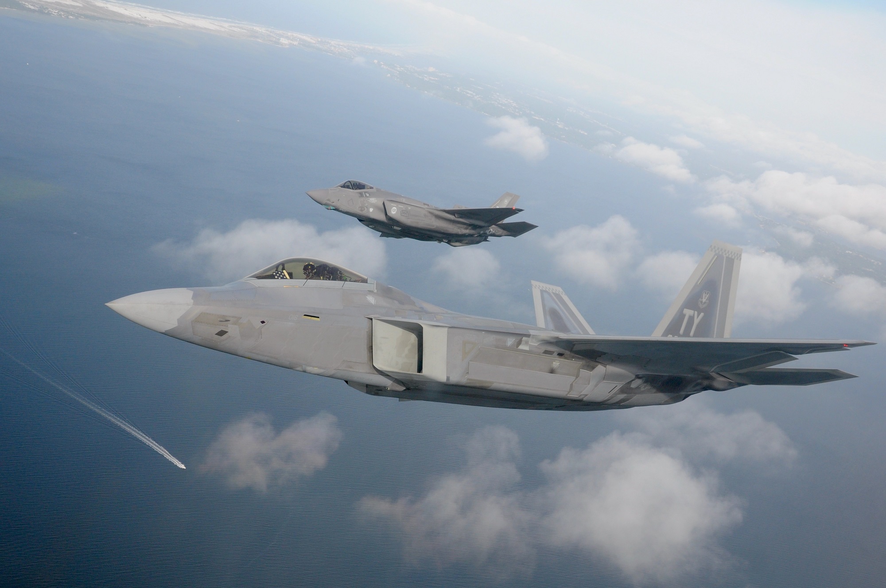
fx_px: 922
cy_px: 294
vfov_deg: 35.4
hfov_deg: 51.3
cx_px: 443
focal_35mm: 38
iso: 320
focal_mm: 25
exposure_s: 1/400
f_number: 10
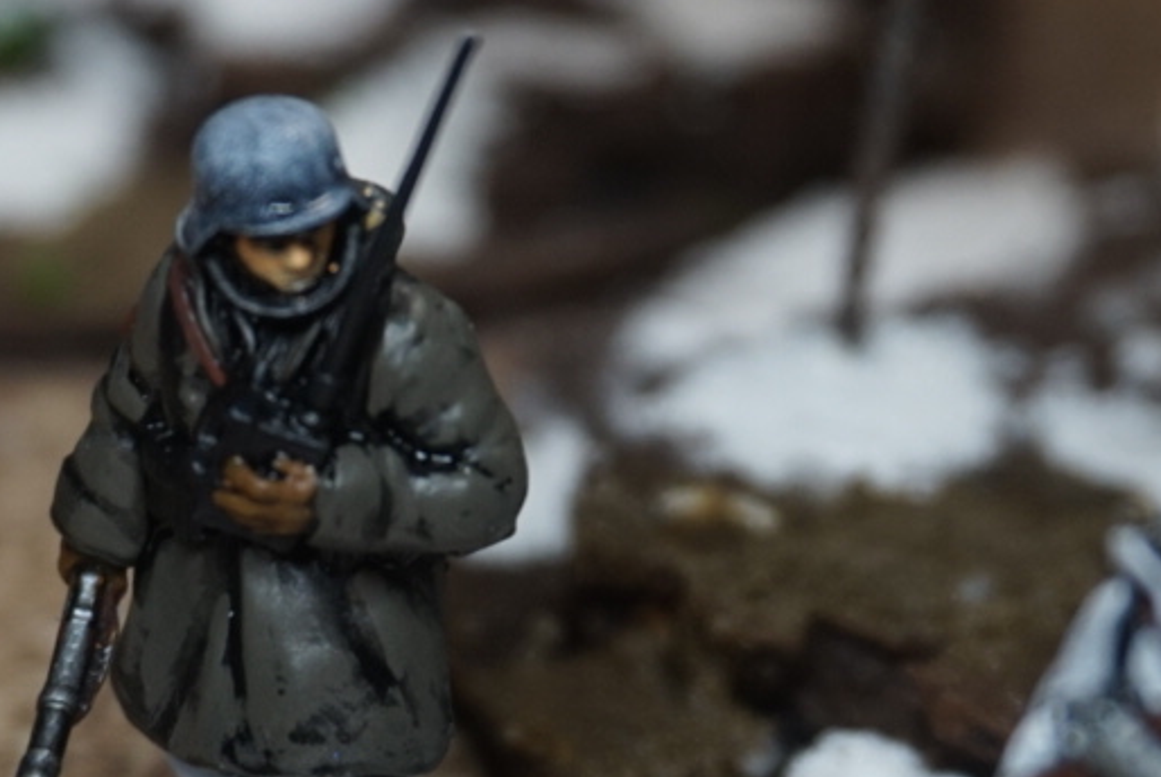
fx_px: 5023
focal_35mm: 156
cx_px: 244
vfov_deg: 8.8
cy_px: 605
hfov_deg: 13.1
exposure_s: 1/60
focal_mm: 33
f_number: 5
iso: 250
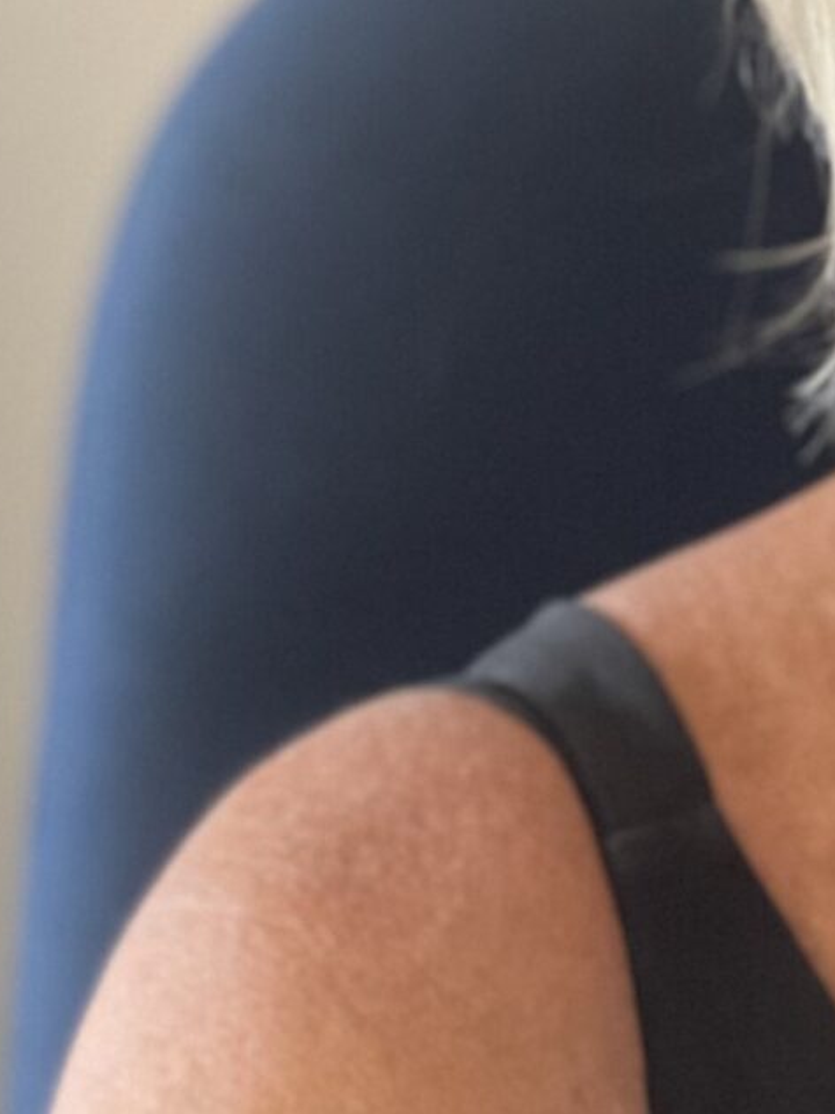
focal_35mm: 210
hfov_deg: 6.9
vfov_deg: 9.4
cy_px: 1033
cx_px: 1408
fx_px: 6759
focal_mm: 6
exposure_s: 1/100
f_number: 2
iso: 250
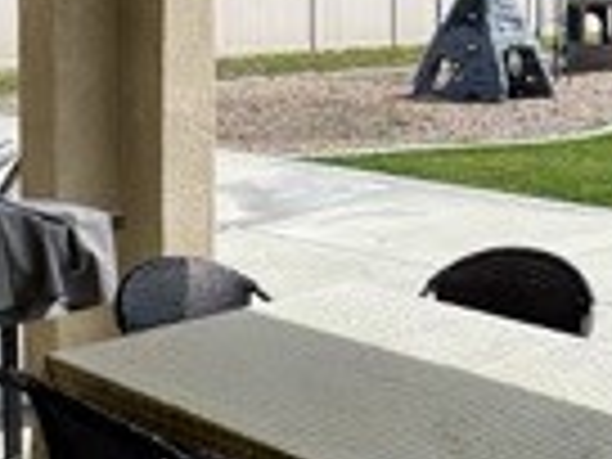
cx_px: 536
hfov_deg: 28.4
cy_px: 72
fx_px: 1167
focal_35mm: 66
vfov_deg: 21.9
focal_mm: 2.22
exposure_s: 1/2208
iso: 40
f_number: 2.2
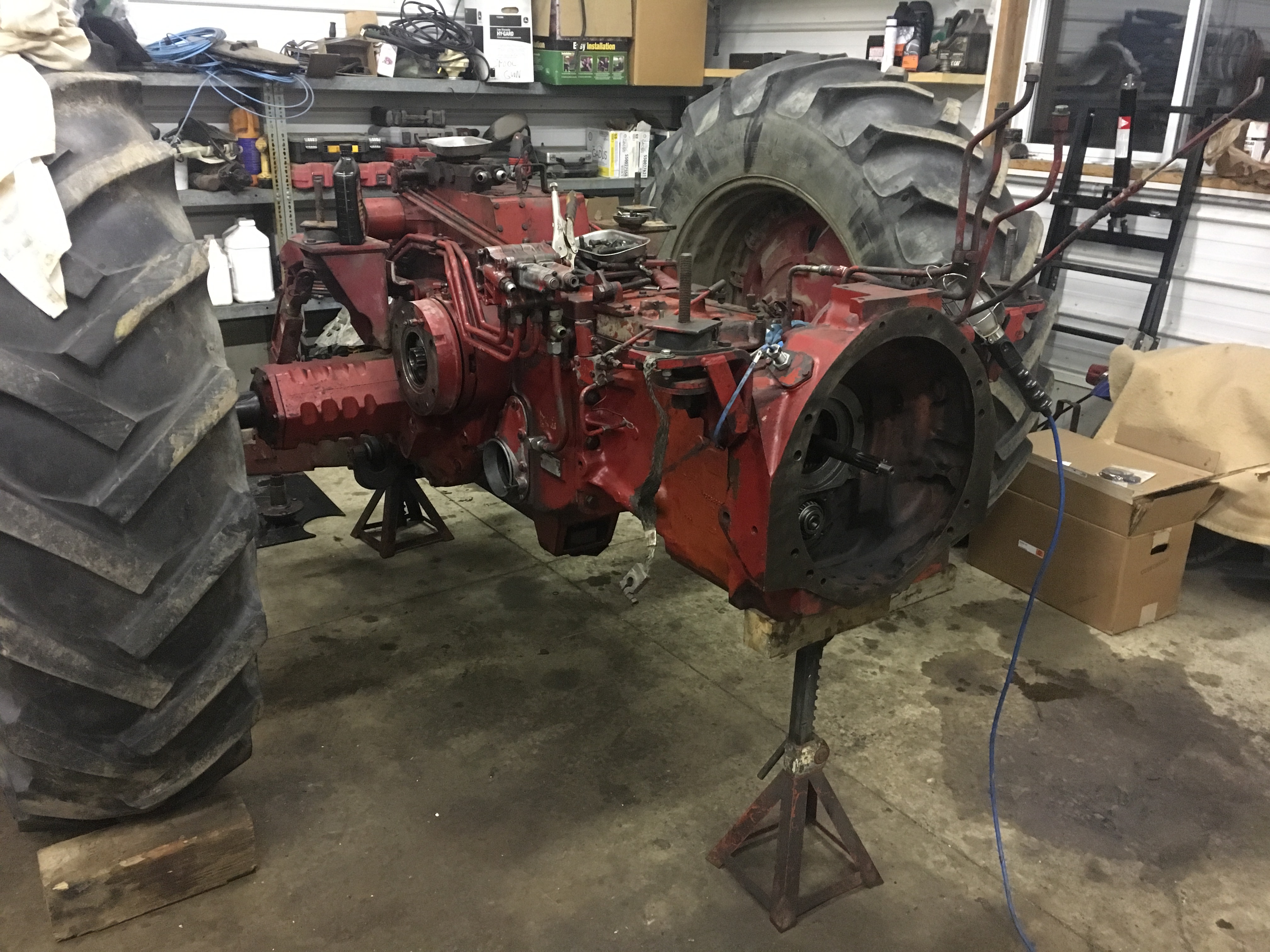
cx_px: 635
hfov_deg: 61.7
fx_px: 1064
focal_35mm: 29
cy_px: 476
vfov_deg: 48.2
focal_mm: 4.15
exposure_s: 1/15
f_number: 2.2
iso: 320
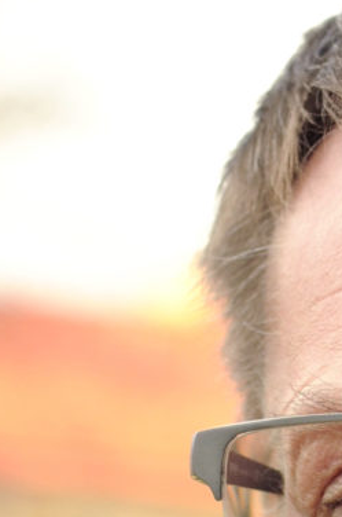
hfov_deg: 3.3
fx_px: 5855
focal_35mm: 409
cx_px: 401
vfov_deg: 5.0
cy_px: 894
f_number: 4
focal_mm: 50
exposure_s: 1/400
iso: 250
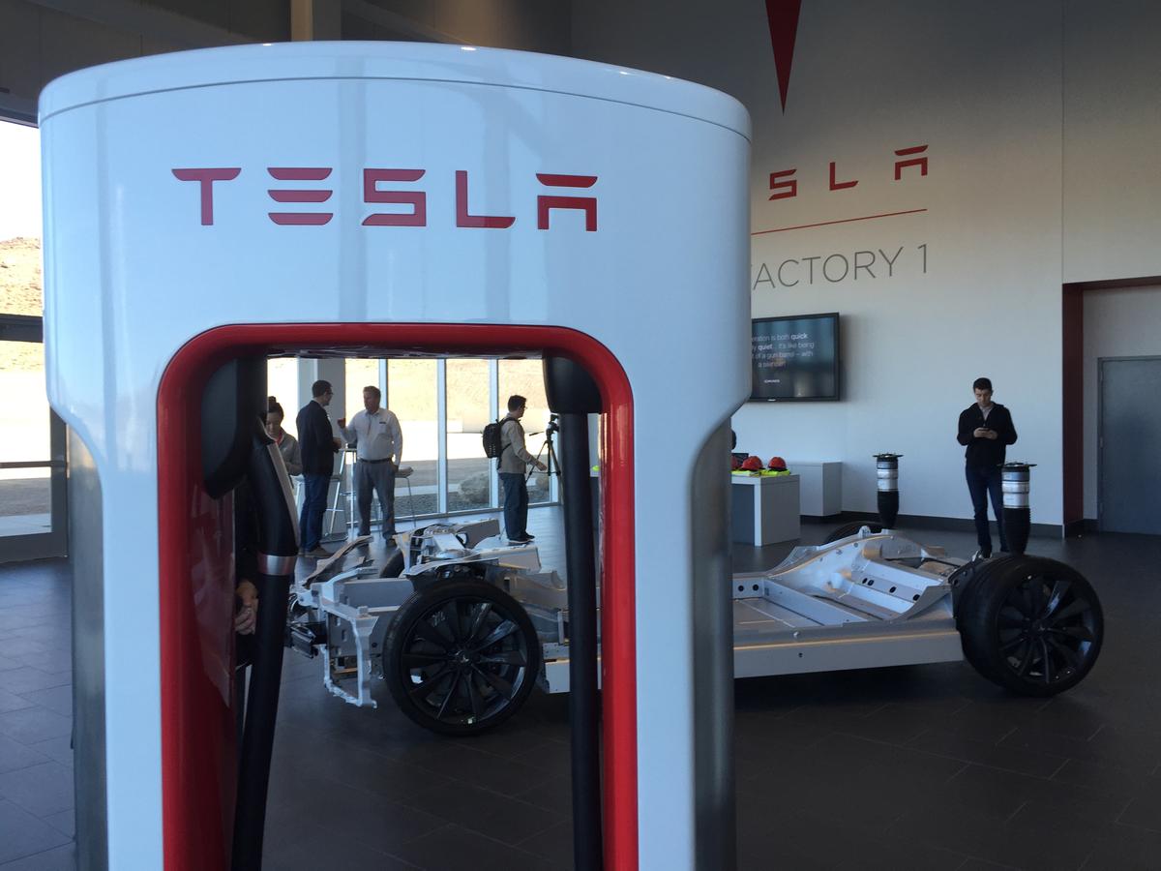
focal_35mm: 29
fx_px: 973
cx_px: 580
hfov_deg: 61.7
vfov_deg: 48.2
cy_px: 436
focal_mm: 4.15
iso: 32
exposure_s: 1/120
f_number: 2.2
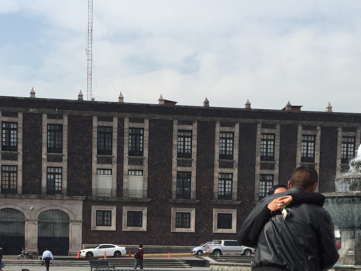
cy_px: 294
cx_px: 130
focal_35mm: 70
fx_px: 730
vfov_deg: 20.1
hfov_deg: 27.7
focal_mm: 4.15
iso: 32
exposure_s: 1/2475
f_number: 2.2
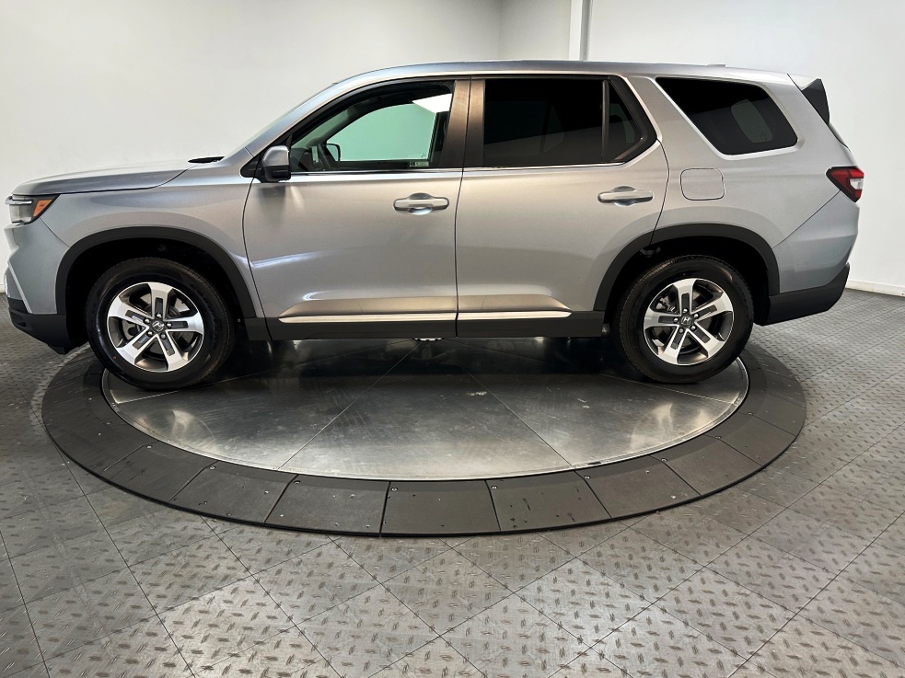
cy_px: 339
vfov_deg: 54.9
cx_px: 436
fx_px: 654
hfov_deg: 69.4
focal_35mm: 25
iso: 400
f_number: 1.78
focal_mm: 6.86
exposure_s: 1/60
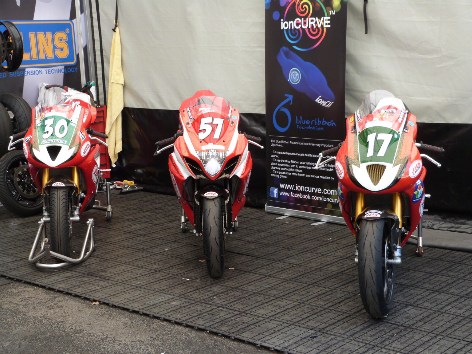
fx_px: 777
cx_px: 236
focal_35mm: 57
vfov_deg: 25.7
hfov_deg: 33.8
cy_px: 177
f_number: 3.2
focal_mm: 10.2
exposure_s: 1/60
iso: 160
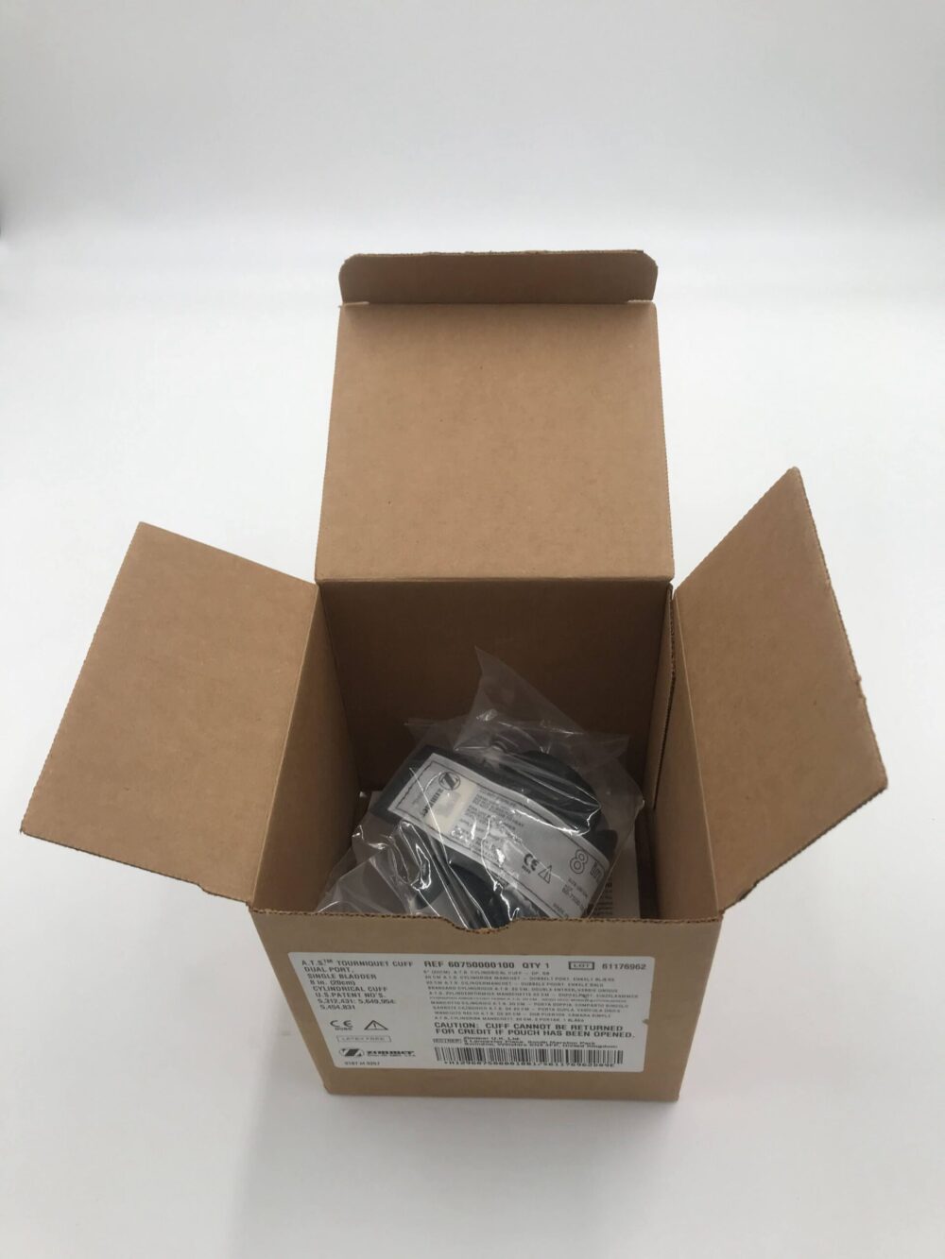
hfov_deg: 49.8
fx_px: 1019
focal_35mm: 28
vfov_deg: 63.4
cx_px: 472
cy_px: 630
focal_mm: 3.99
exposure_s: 1/120
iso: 25
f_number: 1.8
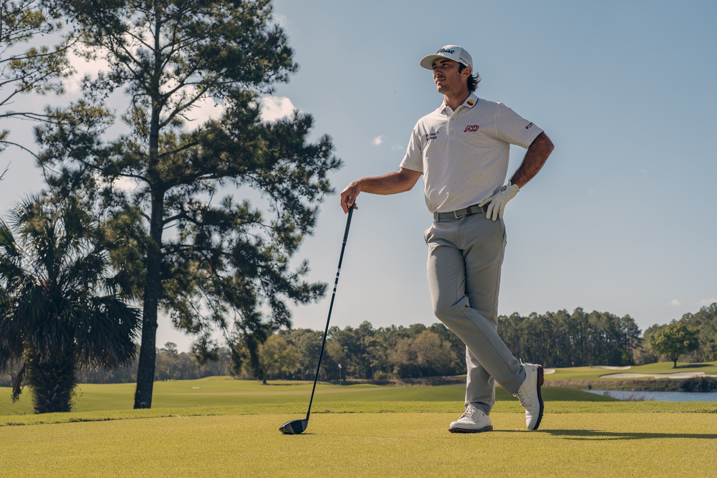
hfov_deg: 39.6
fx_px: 996
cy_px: 239
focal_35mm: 50
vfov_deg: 27.0
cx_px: 358
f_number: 6.3
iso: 100
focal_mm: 50
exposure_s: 1/250
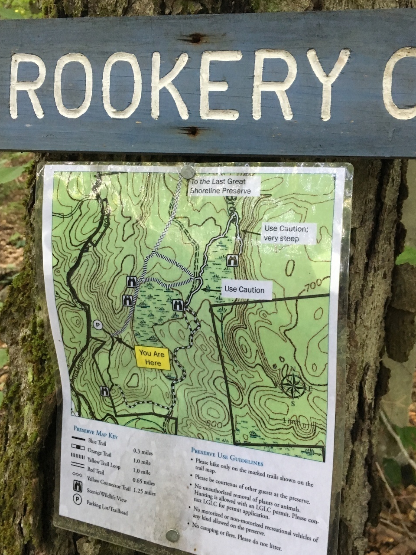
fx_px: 545
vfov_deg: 53.9
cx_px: 224
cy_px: 269
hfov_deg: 41.8
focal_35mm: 34
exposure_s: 1/30
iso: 160
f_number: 2.2
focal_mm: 4.15
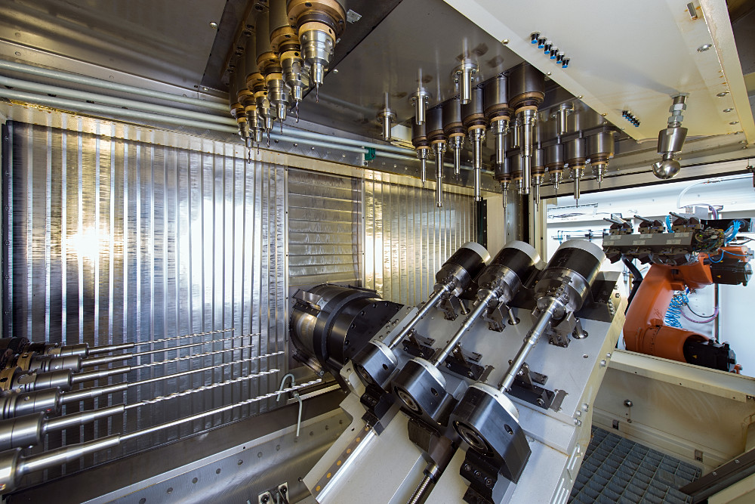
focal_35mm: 14
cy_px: 252
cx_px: 378
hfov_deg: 104.2
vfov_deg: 81.2
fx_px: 294
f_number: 9
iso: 50
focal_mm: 14
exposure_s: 2
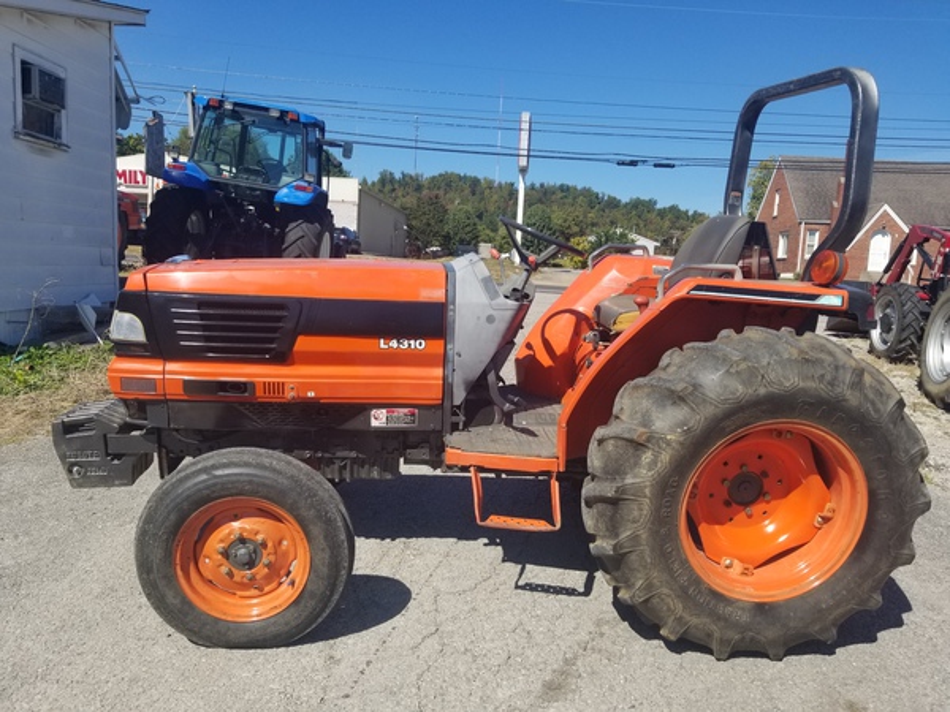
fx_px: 714
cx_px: 475
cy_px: 356
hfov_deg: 67.3
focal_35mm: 26
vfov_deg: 53.1
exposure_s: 1/2616
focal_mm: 4.25
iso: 50
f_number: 1.7
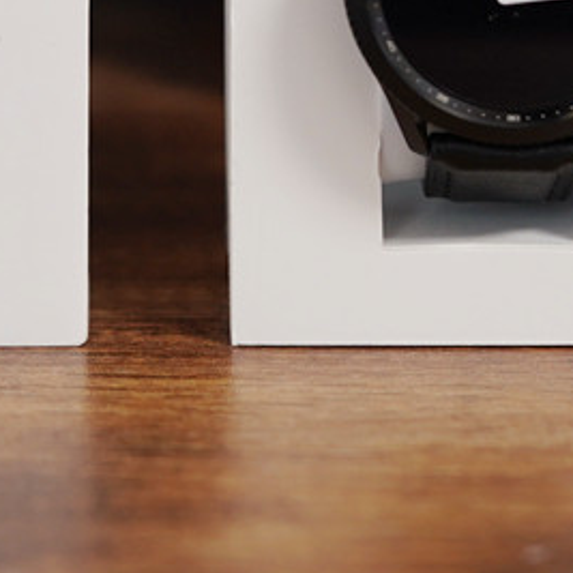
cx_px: -47
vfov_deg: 8.4
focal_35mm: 204
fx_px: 3820
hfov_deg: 8.5
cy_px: -186
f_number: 2.8
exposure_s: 1/100
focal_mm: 50
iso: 800
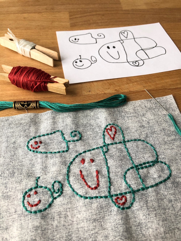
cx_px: 90
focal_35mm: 28
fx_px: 195
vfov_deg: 63.4
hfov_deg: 49.8
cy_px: 120
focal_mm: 3.99
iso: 32
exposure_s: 1/30
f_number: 1.8
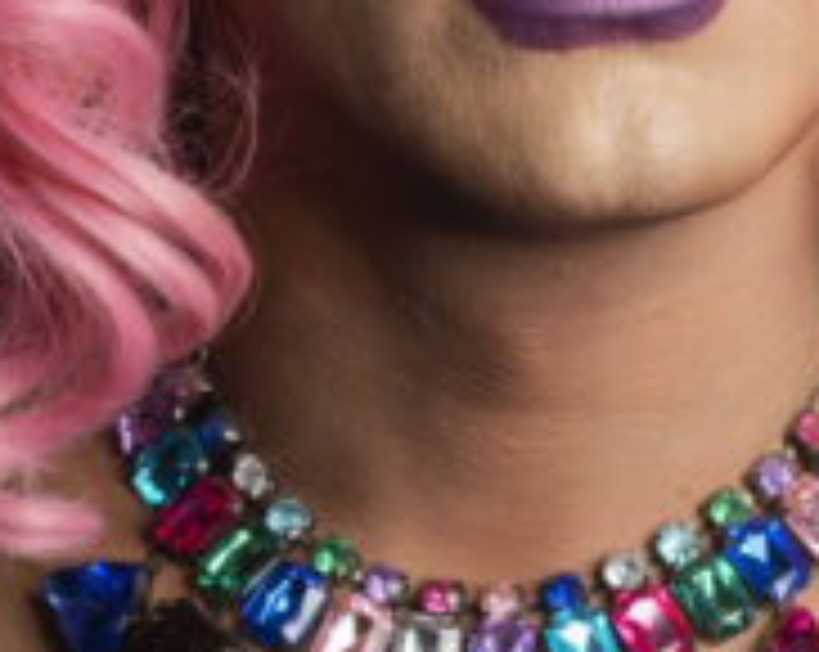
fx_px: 6728
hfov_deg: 7.0
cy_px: 650
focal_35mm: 278
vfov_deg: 5.5
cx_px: 297
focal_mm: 35
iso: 200
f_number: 10
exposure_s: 1/160
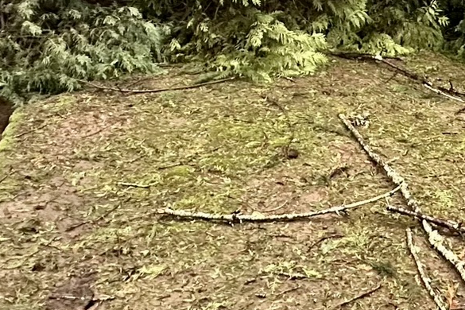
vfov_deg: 21.0
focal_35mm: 51
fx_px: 659
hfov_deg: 37.4
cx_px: 377
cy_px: -196
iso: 320
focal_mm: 2.22
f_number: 2.2
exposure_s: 1/99
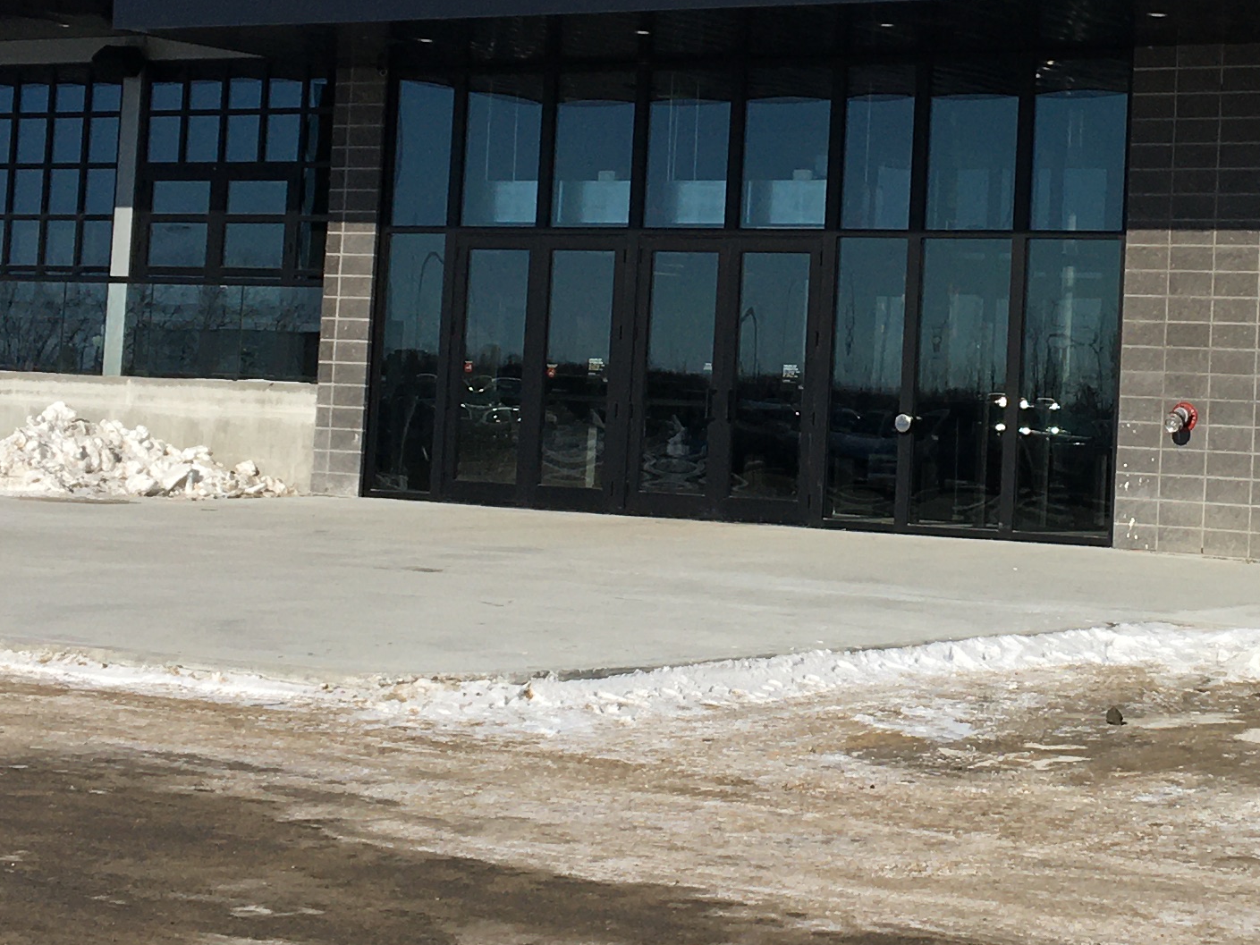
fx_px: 3021
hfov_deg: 23.2
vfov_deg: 17.6
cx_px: 1002
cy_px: 204
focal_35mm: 83
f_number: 2.2
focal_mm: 4.15
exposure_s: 1/3846
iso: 25
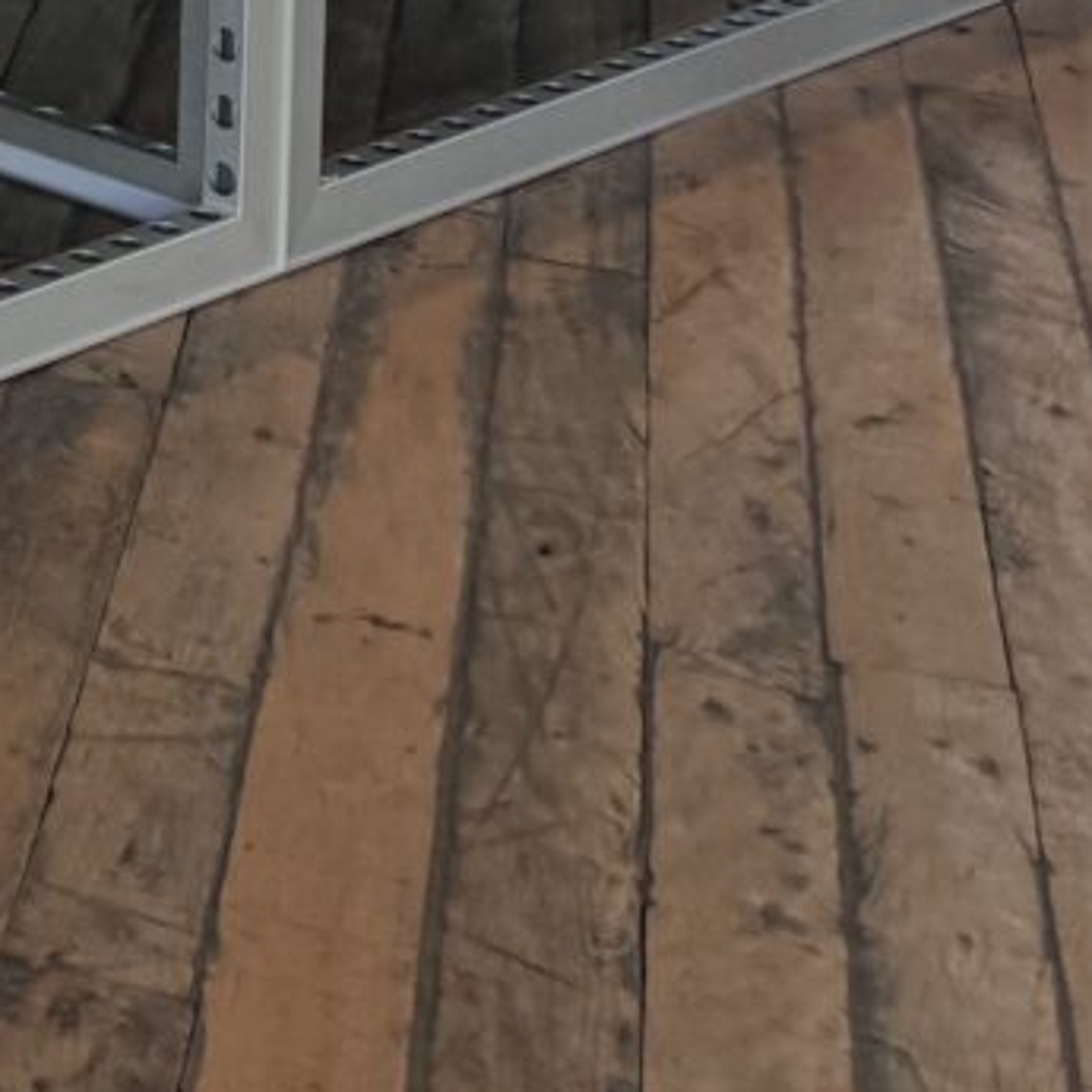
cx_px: -1355
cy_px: -1323
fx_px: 4497
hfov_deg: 11.8
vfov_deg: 11.8
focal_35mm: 126
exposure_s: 1/121
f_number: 1.78
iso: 100
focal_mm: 6.86
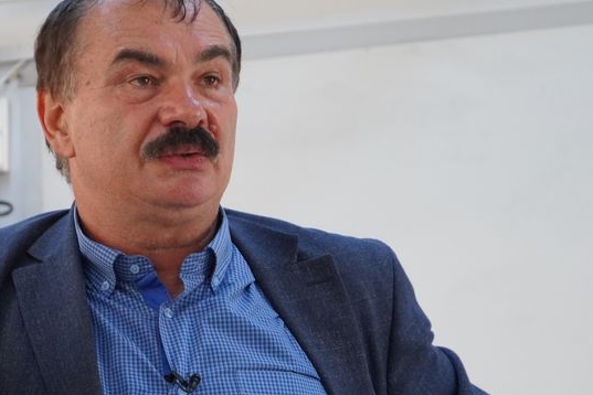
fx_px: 3343
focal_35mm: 203
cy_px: 280
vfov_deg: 6.8
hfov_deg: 10.1
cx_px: 166
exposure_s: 1/160
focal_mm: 71
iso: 2000
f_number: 5.6
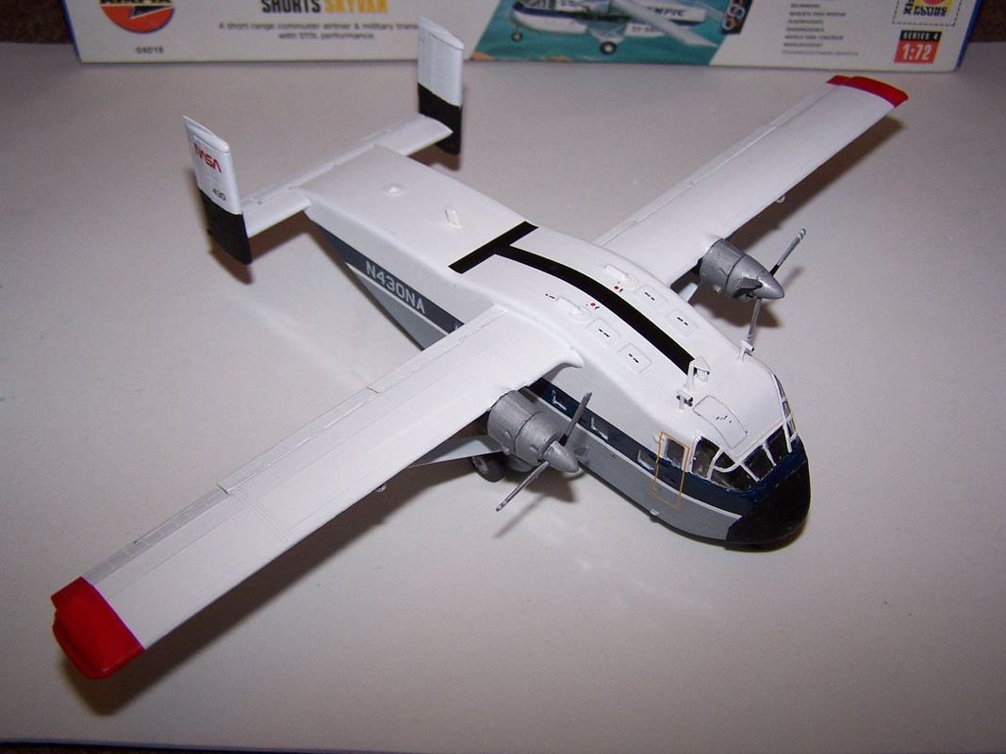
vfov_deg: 37.7
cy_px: 377
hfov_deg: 49.0
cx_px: 503
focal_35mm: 38
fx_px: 1104
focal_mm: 6.3
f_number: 2.8
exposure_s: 1/60
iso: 80
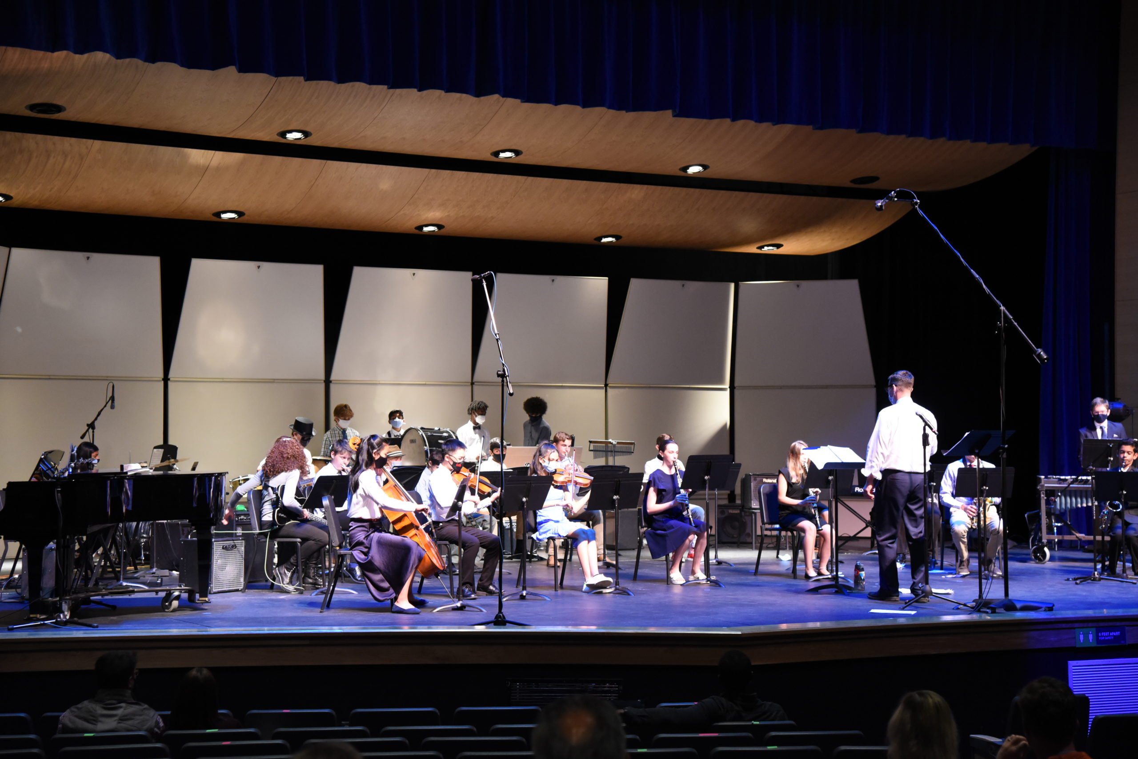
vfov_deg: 21.9
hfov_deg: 32.4
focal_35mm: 62
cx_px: 569
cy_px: 380
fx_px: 1961
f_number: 4.5
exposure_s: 1/60
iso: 3600
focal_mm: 62
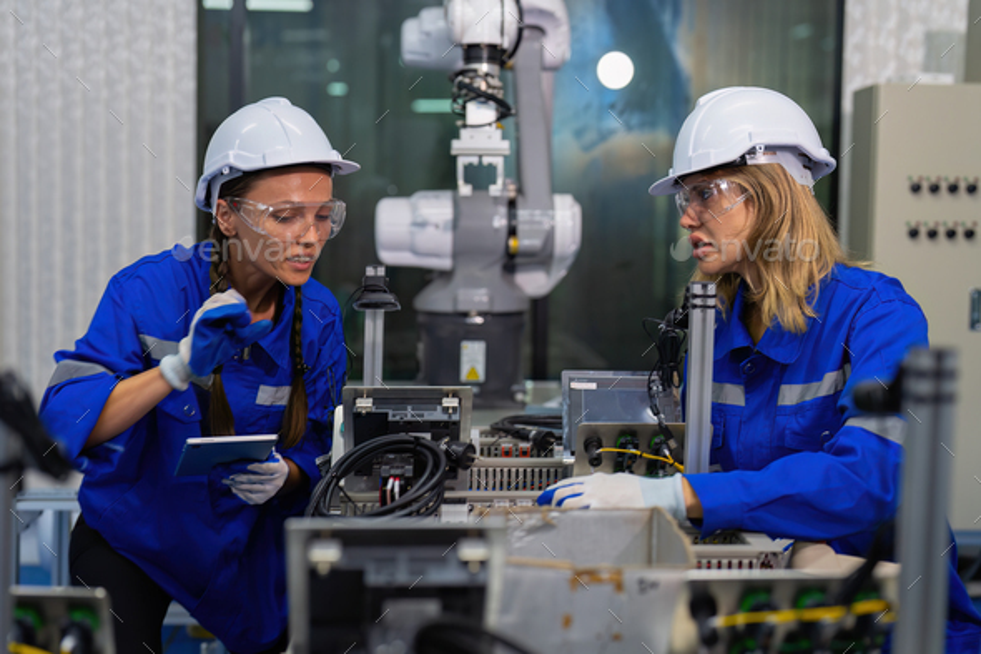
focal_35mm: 50
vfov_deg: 27.0
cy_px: 327
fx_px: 1362
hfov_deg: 39.6
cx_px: 490
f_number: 2
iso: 400
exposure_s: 1/200
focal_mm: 50
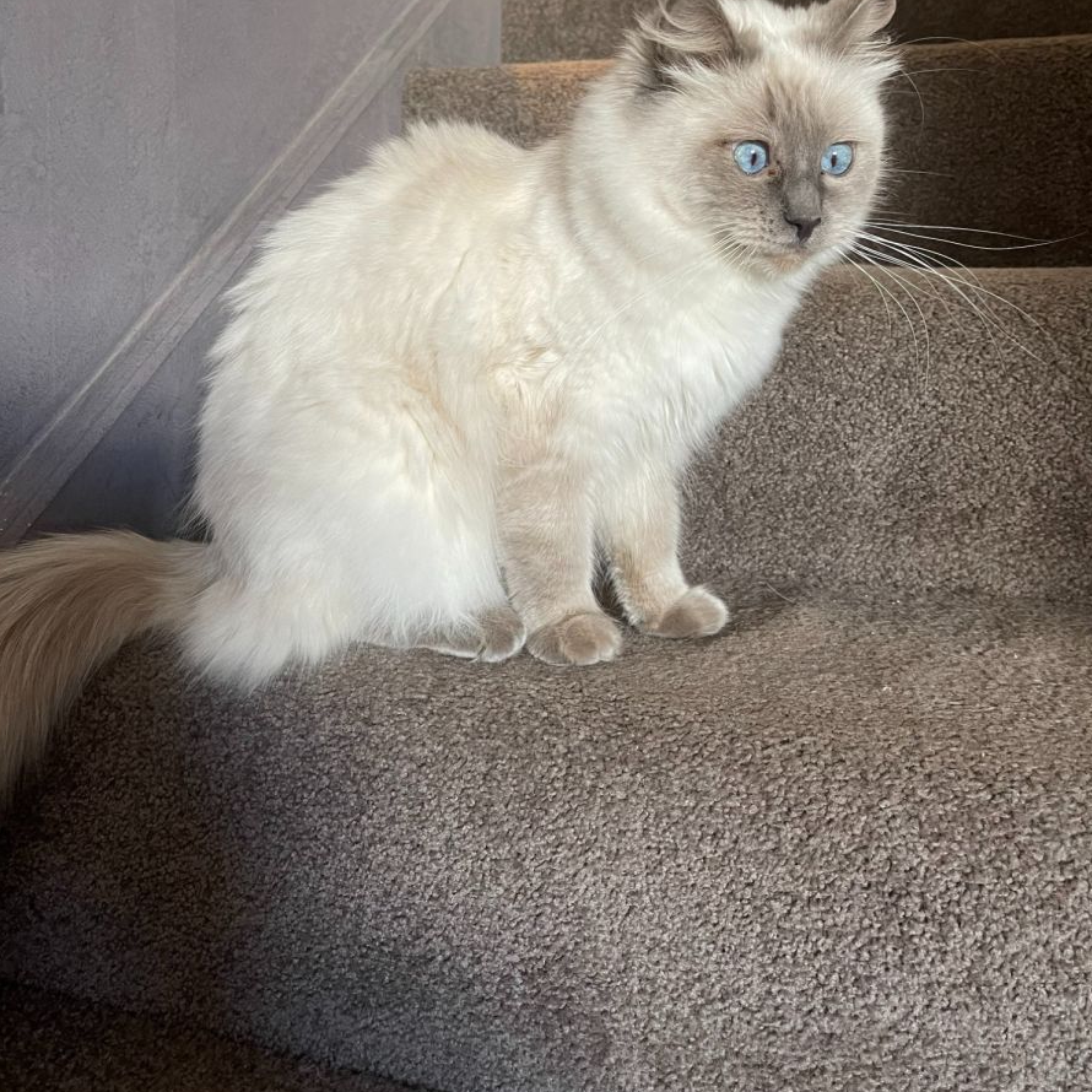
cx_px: 548
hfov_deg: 52.5
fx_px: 1106
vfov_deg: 52.1
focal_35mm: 31
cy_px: 431
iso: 200
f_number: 1.6
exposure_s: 1/50
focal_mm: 5.1
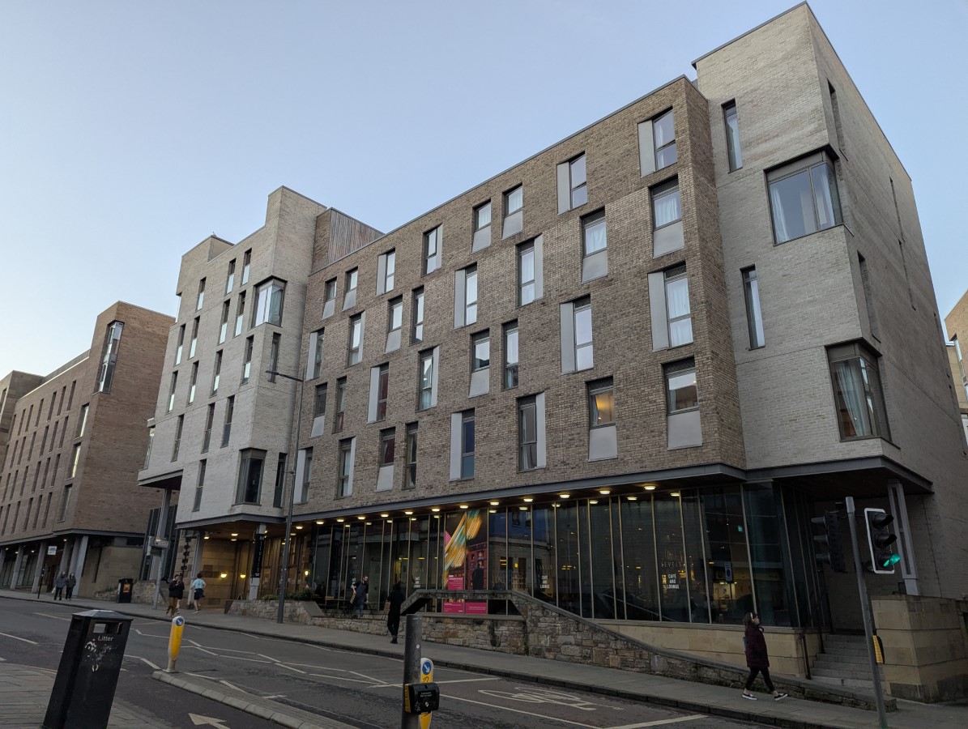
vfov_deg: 56.9
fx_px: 672
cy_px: 364
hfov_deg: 71.5
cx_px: 484
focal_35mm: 24
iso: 141
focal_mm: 6.81
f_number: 1.85
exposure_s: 1/301
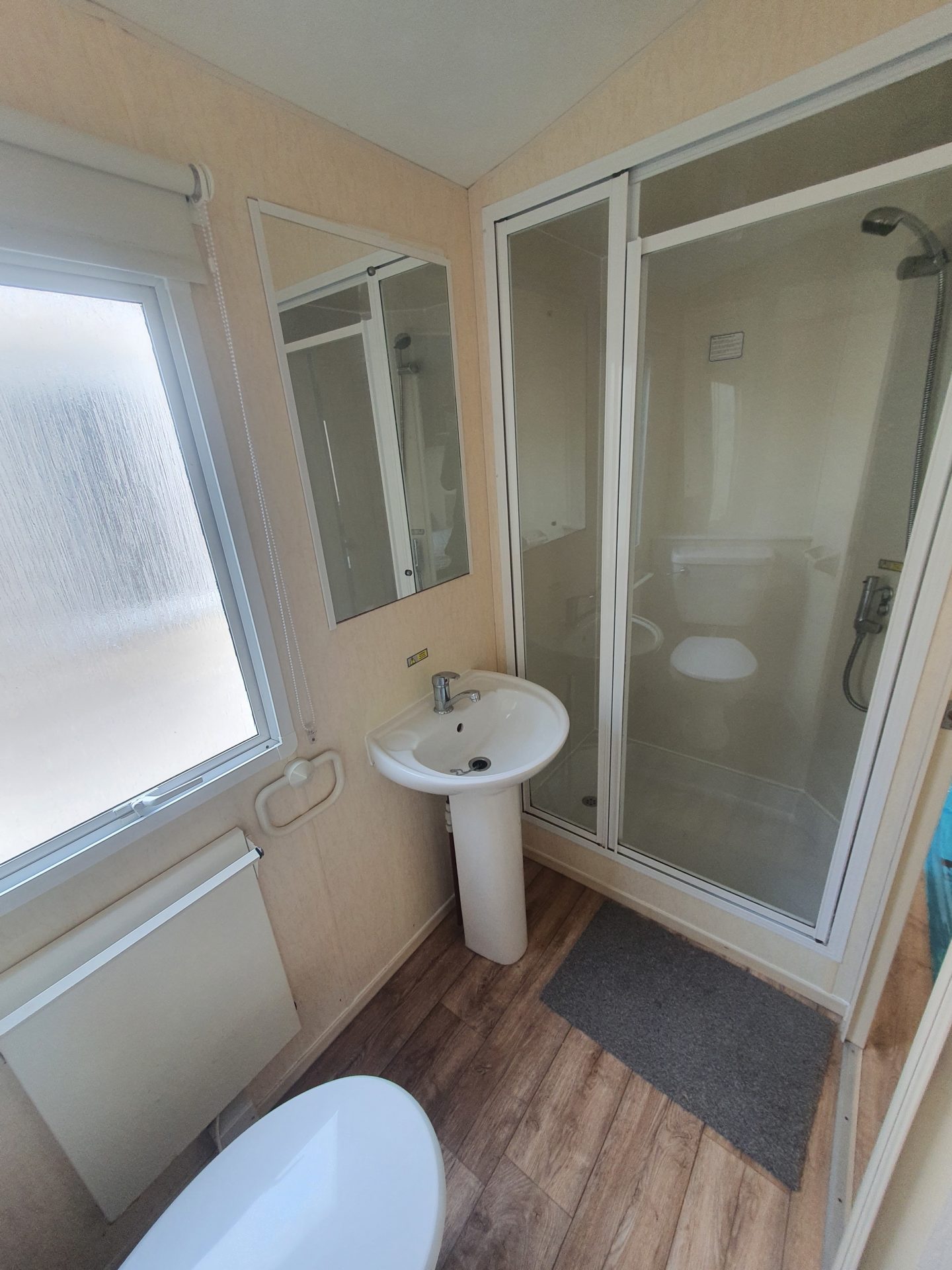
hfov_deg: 89.9
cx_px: 476
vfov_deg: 106.2
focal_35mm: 13
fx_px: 477
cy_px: 635
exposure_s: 1/50
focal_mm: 1.8
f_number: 2.2
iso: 50
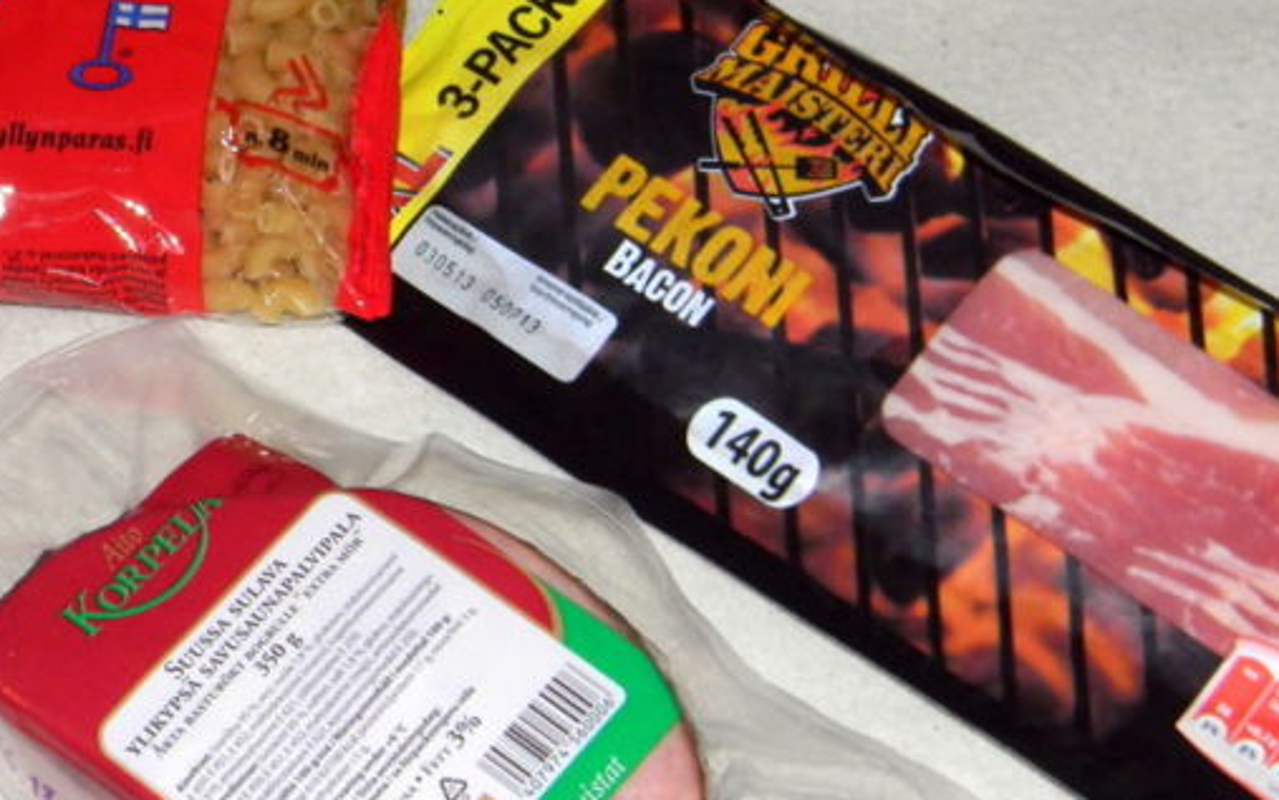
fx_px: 4183
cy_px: 232
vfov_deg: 10.9
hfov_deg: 17.3
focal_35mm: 120
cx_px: 426
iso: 200
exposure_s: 1/30
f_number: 4.1
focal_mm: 10.1
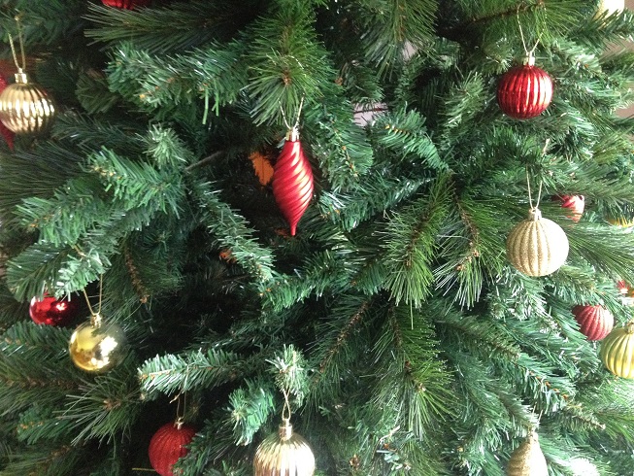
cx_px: 317
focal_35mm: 35
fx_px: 641
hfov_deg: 52.6
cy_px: 238
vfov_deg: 40.7
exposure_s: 1/15
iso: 400
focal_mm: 4.28
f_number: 2.4
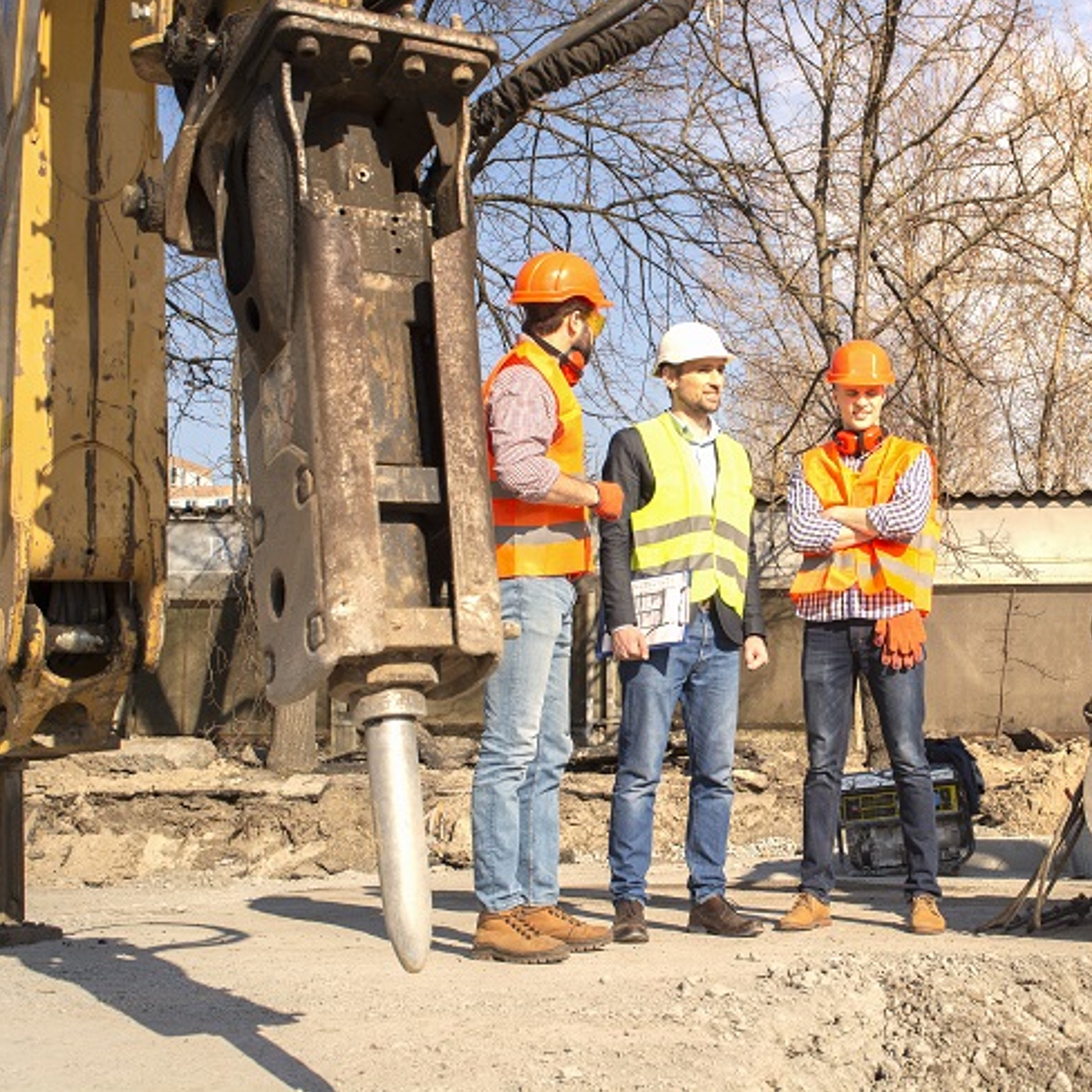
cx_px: 759
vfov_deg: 36.1
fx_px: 1677
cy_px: 535
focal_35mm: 47
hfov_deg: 35.6
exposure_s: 1/640
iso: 100
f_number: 8
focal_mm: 24
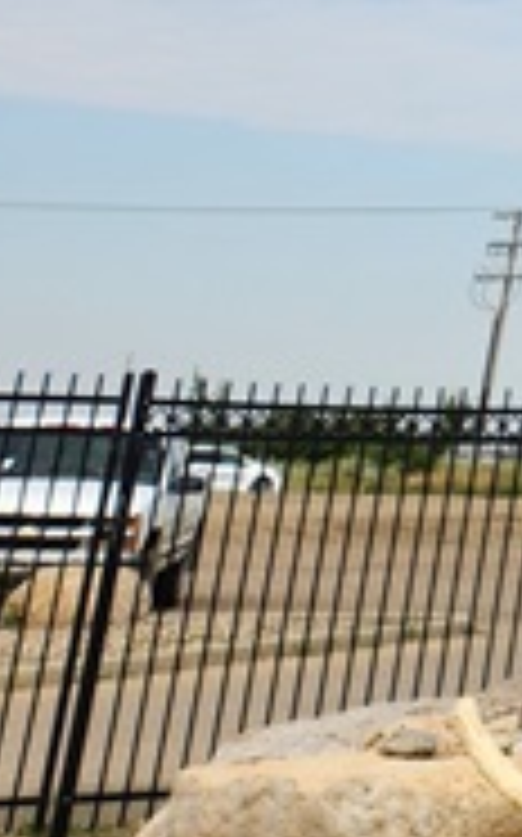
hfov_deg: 7.8
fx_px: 2895
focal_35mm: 127
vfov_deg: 14.2
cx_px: 1899
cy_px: -749
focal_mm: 5.4
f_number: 1.8
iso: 20
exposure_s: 1/1765
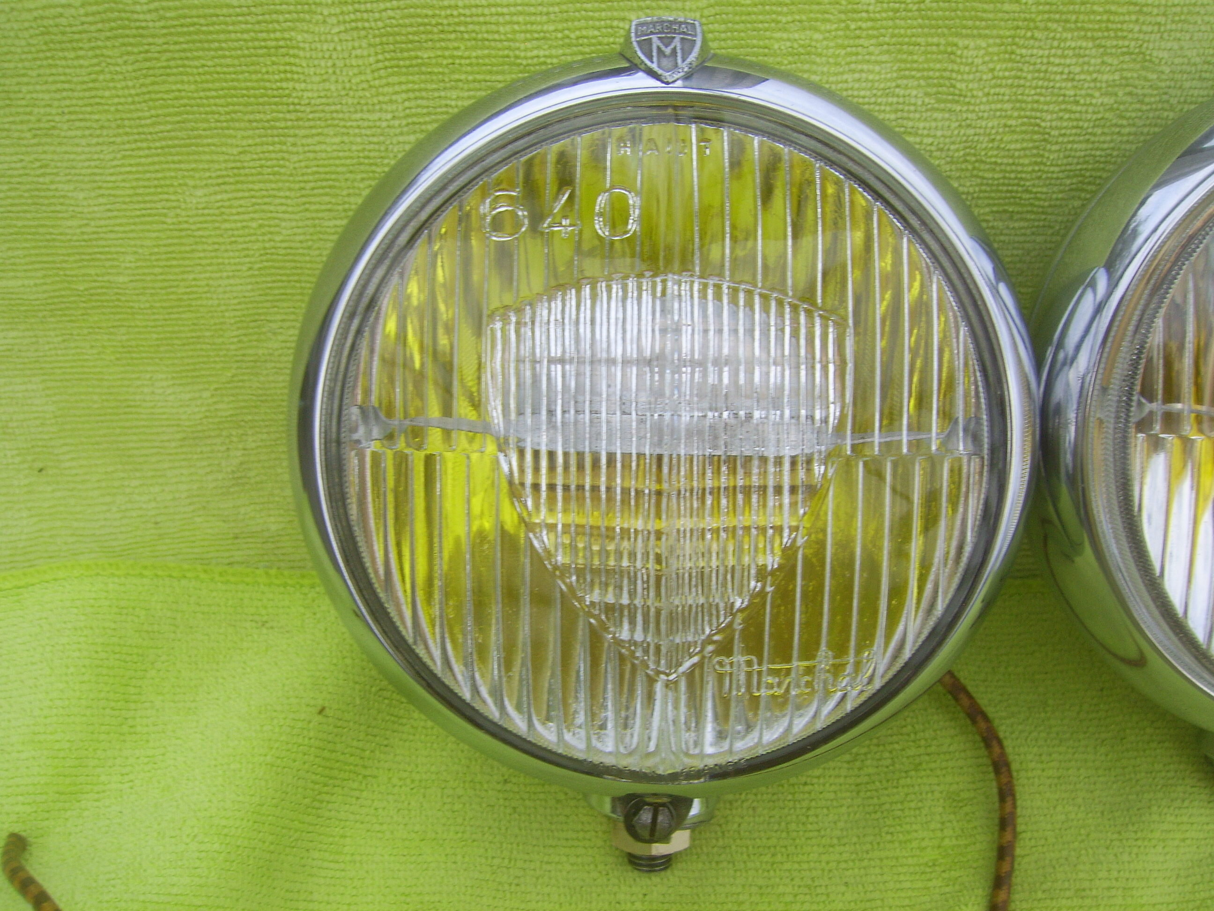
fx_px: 1333
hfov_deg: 49.0
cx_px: 607
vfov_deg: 37.7
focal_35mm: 38
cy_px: 456
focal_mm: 7.8
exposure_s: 1/80
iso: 50
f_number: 5.1
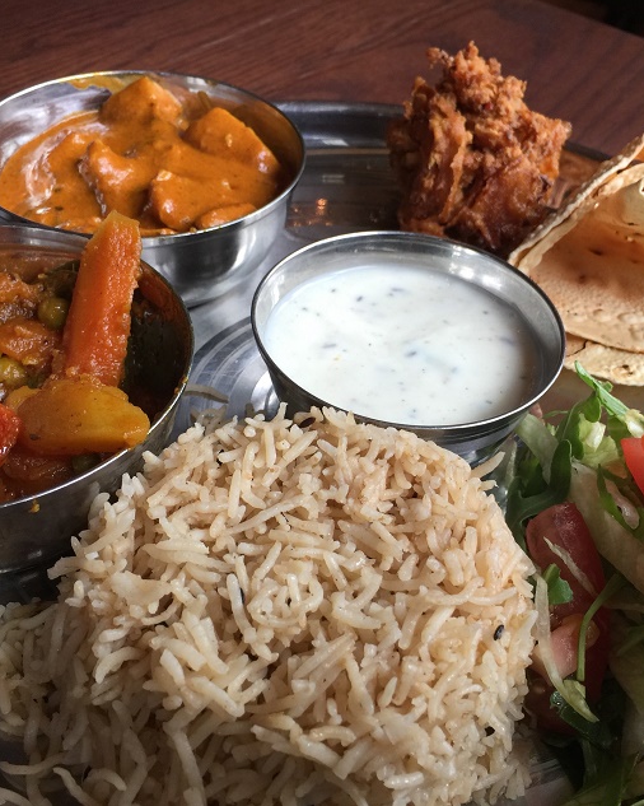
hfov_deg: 39.1
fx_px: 906
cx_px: 347
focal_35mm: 38
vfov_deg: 48.0
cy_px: 404
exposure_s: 1/33
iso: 32
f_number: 2.2
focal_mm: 4.15
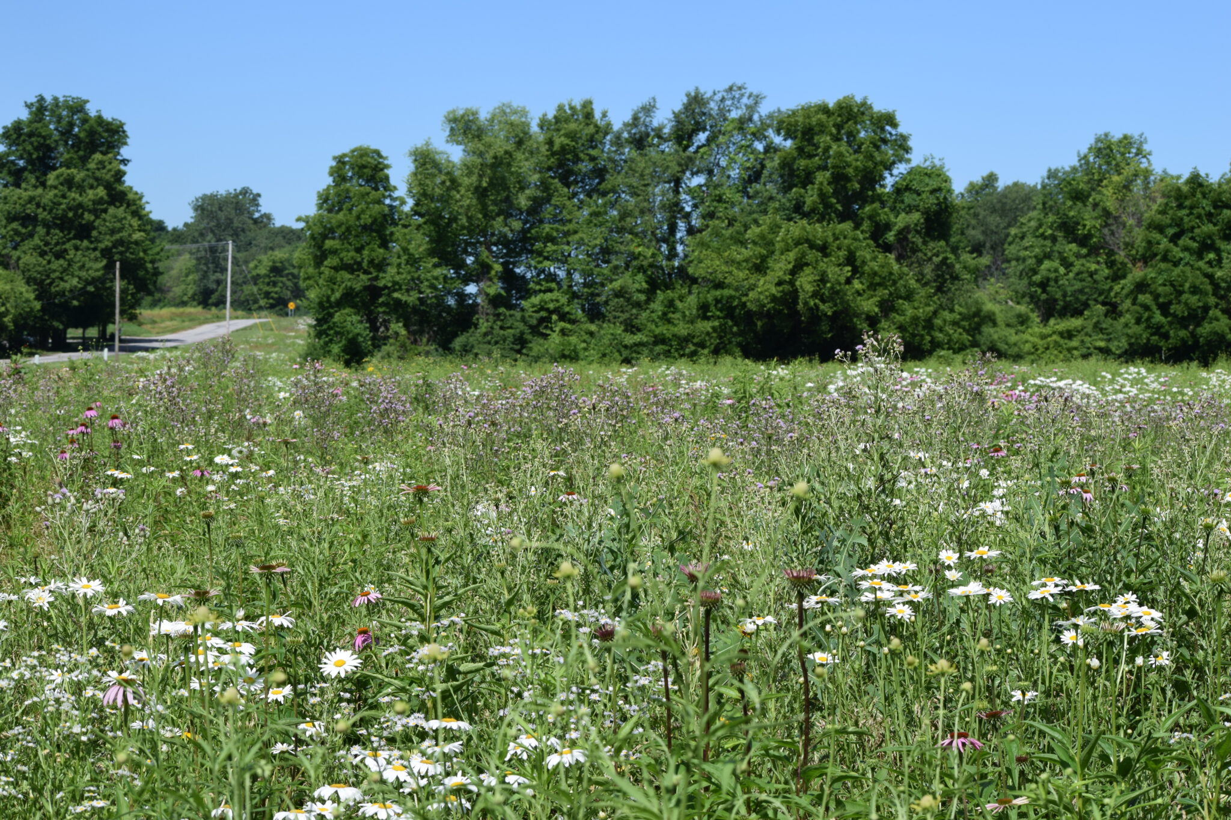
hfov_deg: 24.6
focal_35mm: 82
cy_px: 410
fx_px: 2821
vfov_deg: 16.6
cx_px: 616
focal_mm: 55
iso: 200
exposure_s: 1/400
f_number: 10
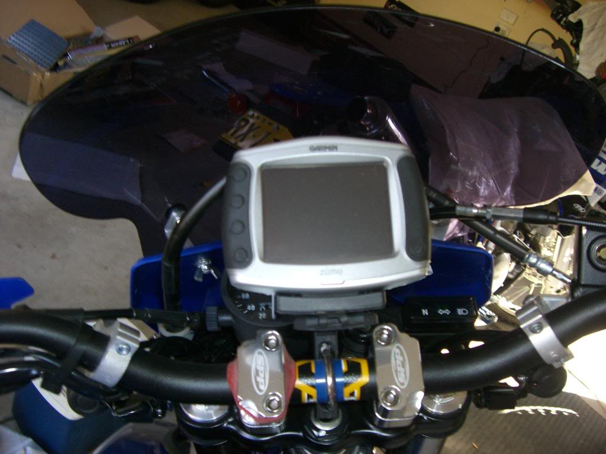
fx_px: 665
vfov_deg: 37.7
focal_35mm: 38
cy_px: 227
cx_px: 303
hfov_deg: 49.0
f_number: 2.7
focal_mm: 6.2
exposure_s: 1/60
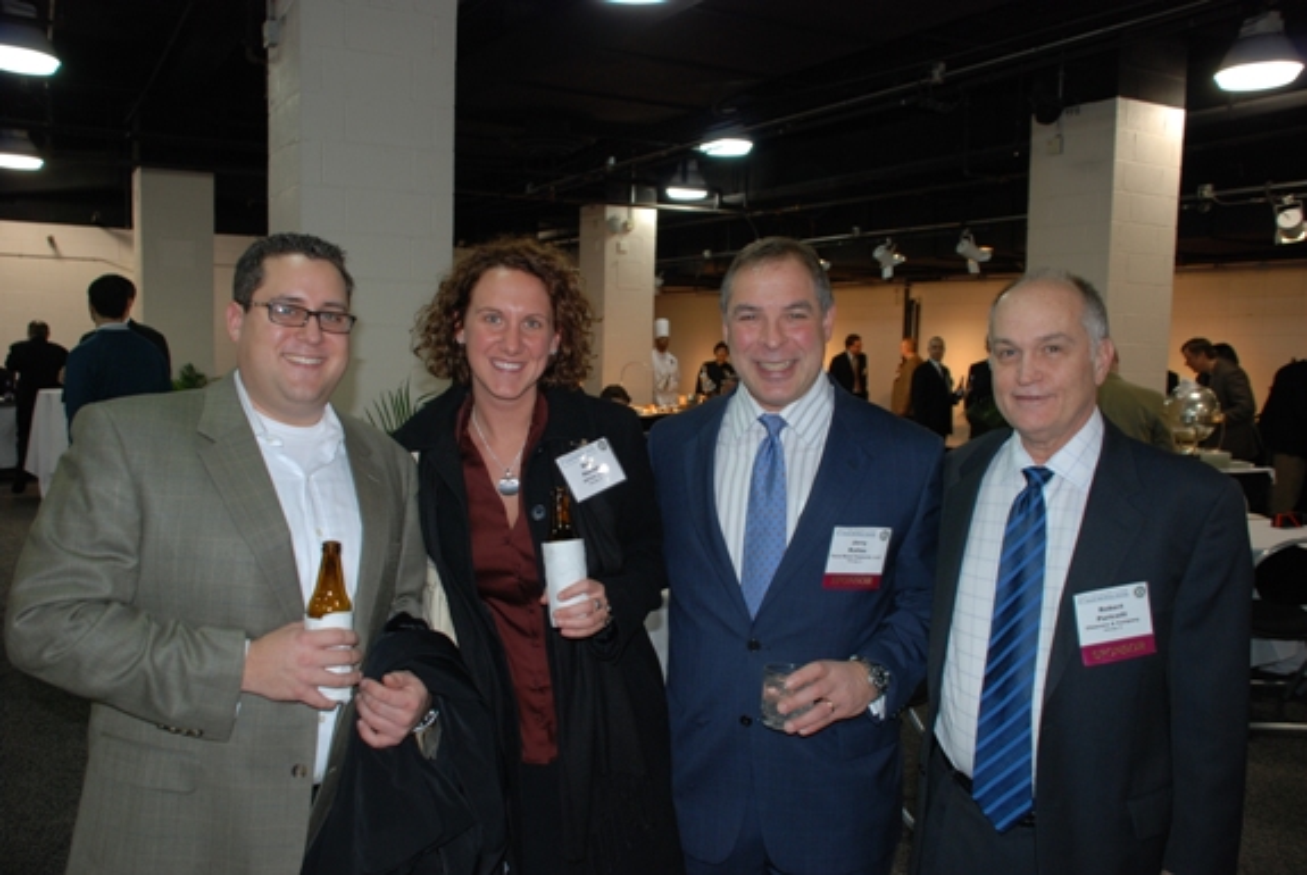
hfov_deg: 61.9
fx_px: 1091
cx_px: 654
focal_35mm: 30
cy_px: 438
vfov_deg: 43.7
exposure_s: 1/60
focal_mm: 20
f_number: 3.8
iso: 200
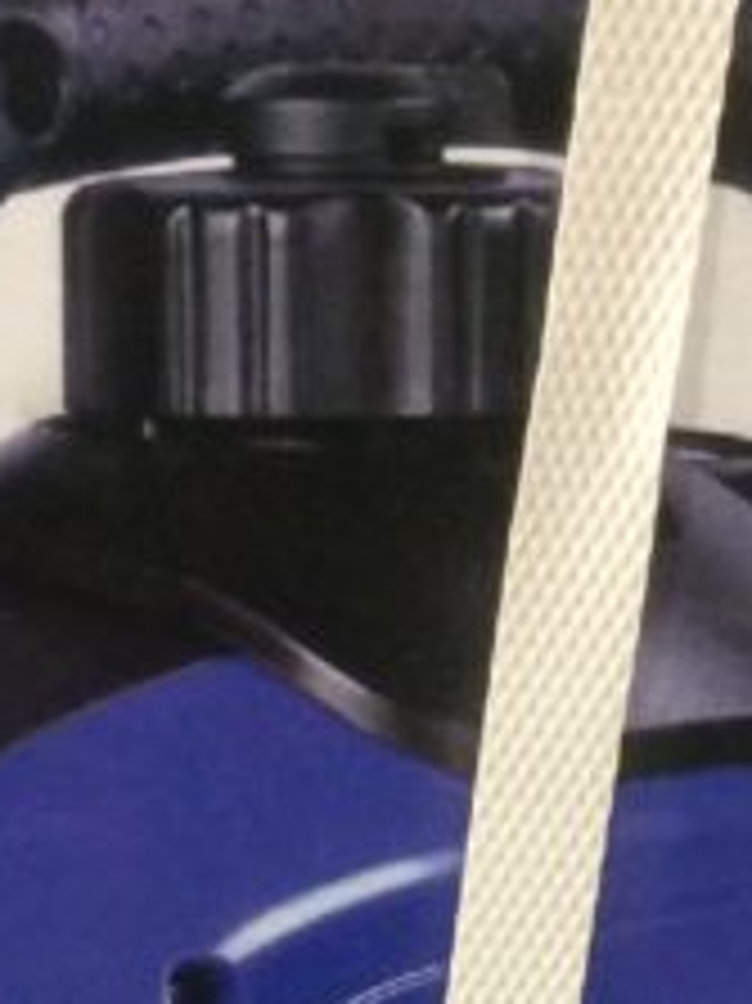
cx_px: 468
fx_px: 3856
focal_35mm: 133
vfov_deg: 13.9
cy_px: 1526
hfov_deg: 11.1
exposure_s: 1/30
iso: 200
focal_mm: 4.15
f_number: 2.2
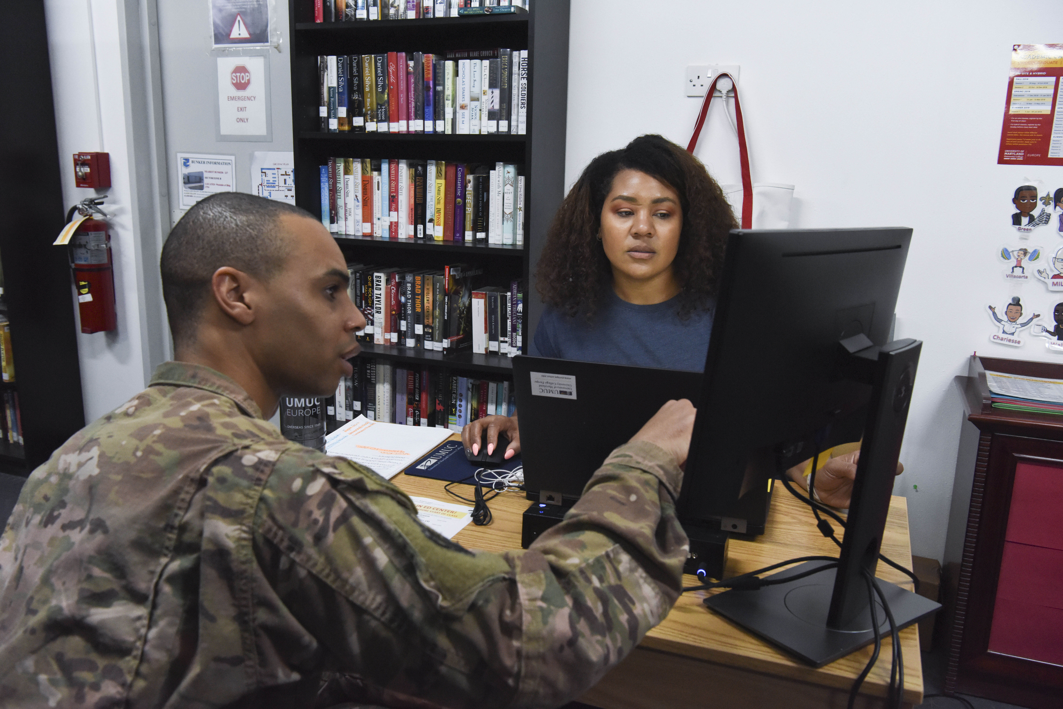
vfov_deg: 43.6
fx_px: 886
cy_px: 354
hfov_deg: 61.9
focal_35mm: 30
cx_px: 532
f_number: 7.1
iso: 2500
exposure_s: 1/100
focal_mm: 30
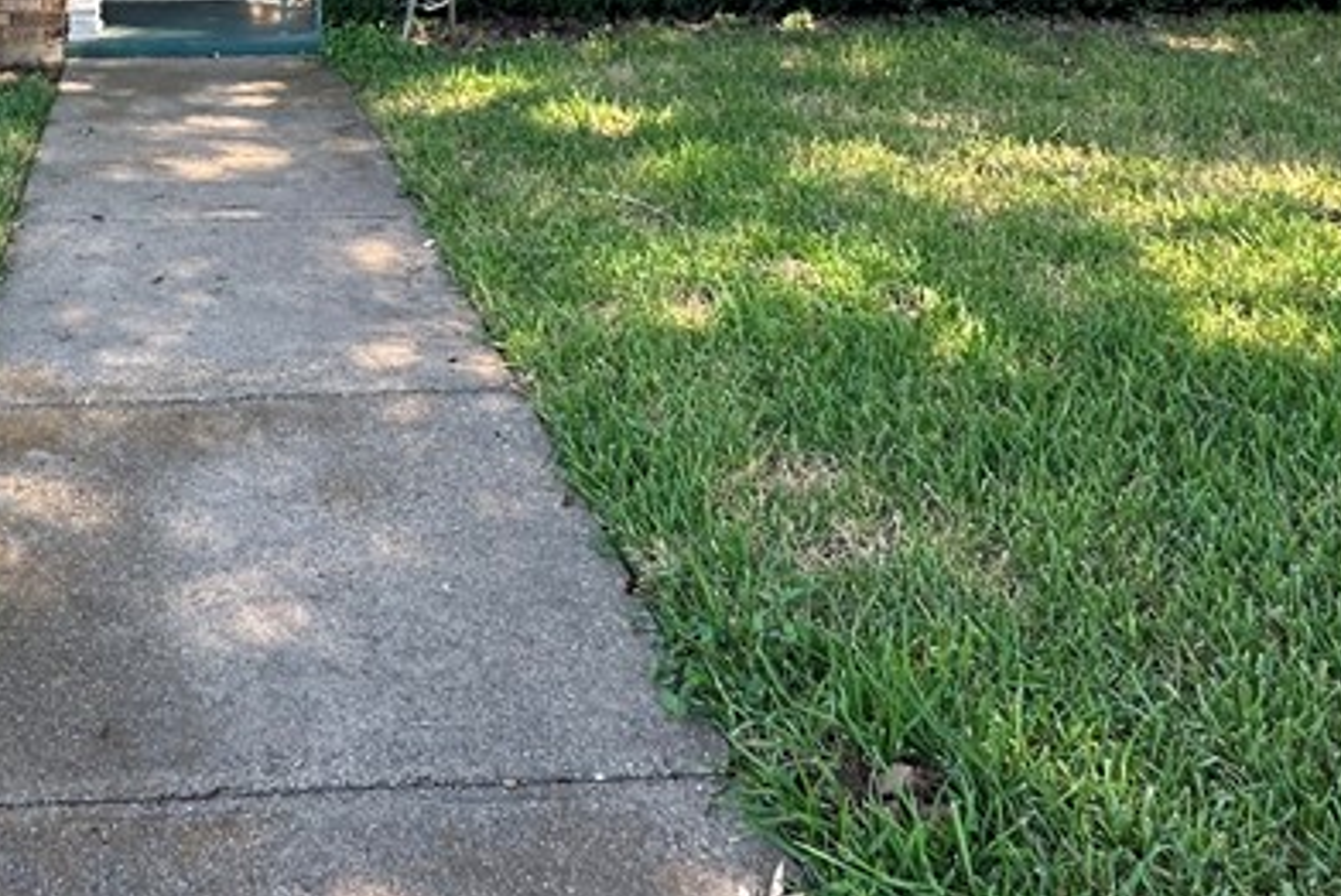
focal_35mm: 38
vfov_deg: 31.3
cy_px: -82
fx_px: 1417
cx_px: 236
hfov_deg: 47.4
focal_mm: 2.22
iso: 40
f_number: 2.2
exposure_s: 1/127
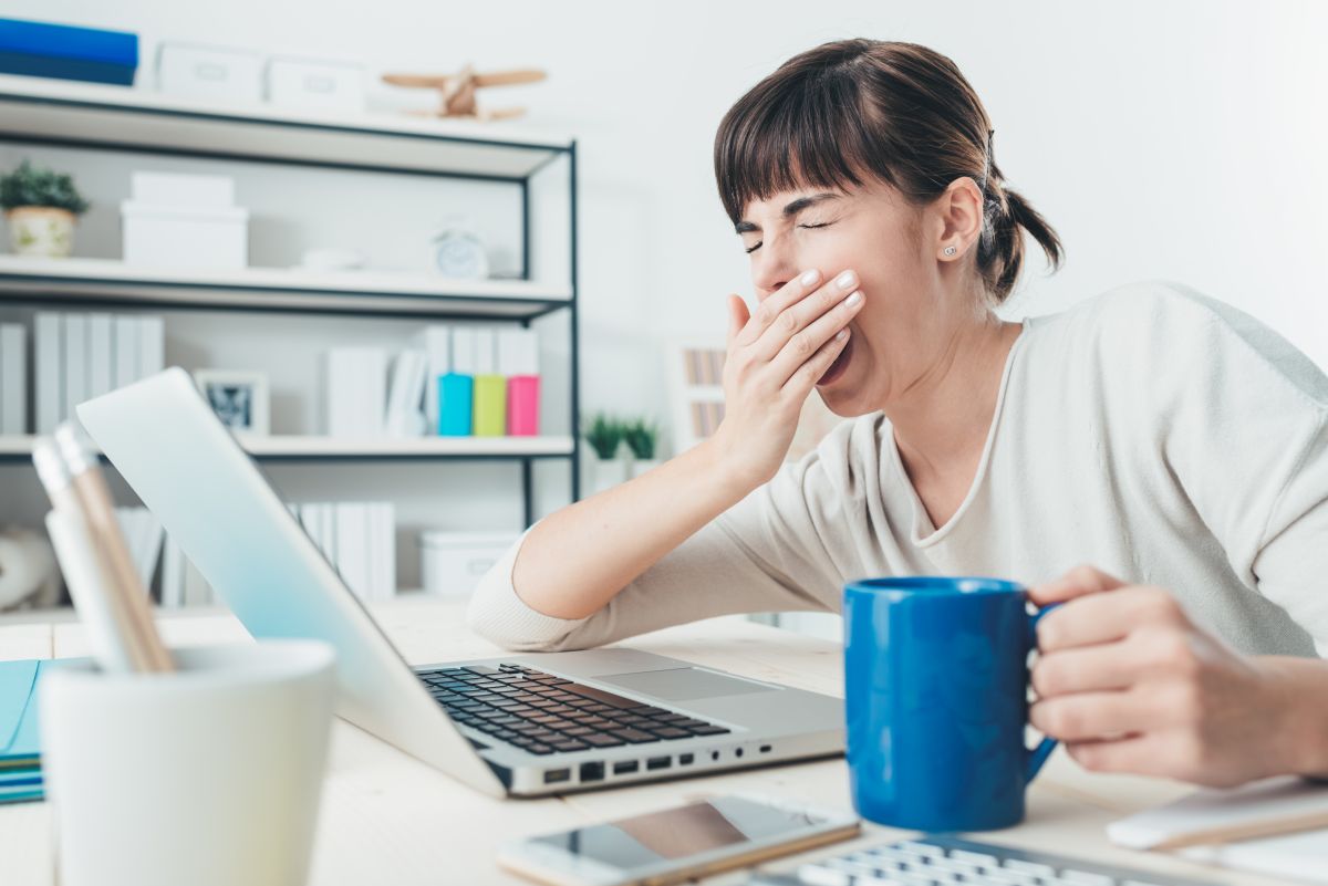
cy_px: 443
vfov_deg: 37.9
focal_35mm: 35
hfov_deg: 54.4
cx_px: 664
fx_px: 1292
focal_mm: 35
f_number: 4
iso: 100
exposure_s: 1/125
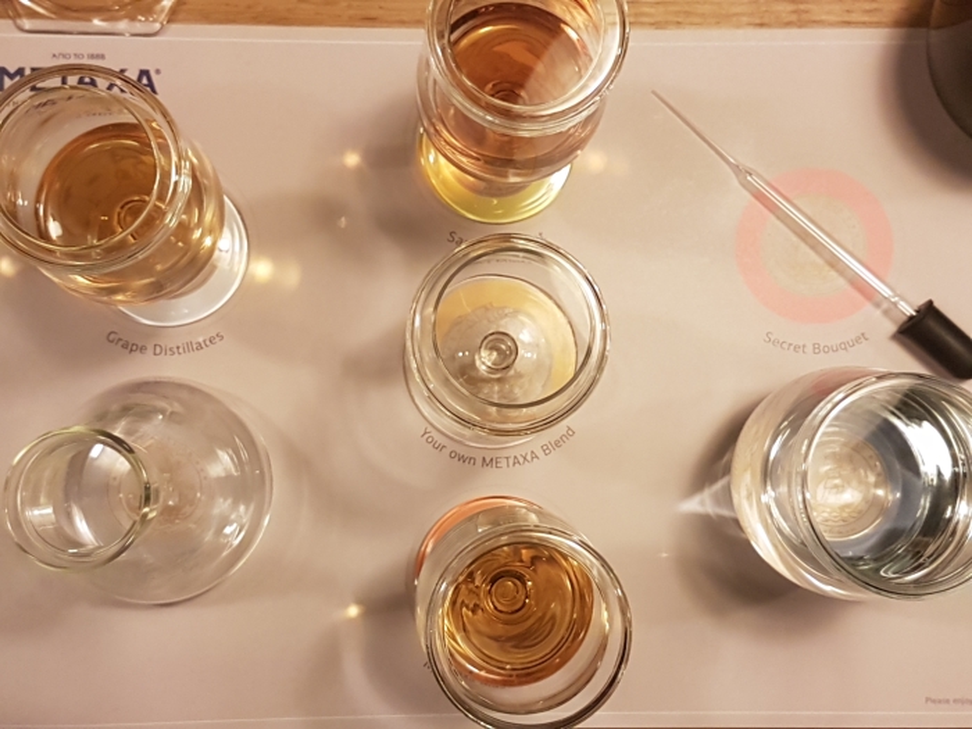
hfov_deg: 67.3
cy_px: 364
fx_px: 730
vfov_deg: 53.1
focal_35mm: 26
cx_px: 486
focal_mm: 4.2
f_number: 1.7
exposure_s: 1/33
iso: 160
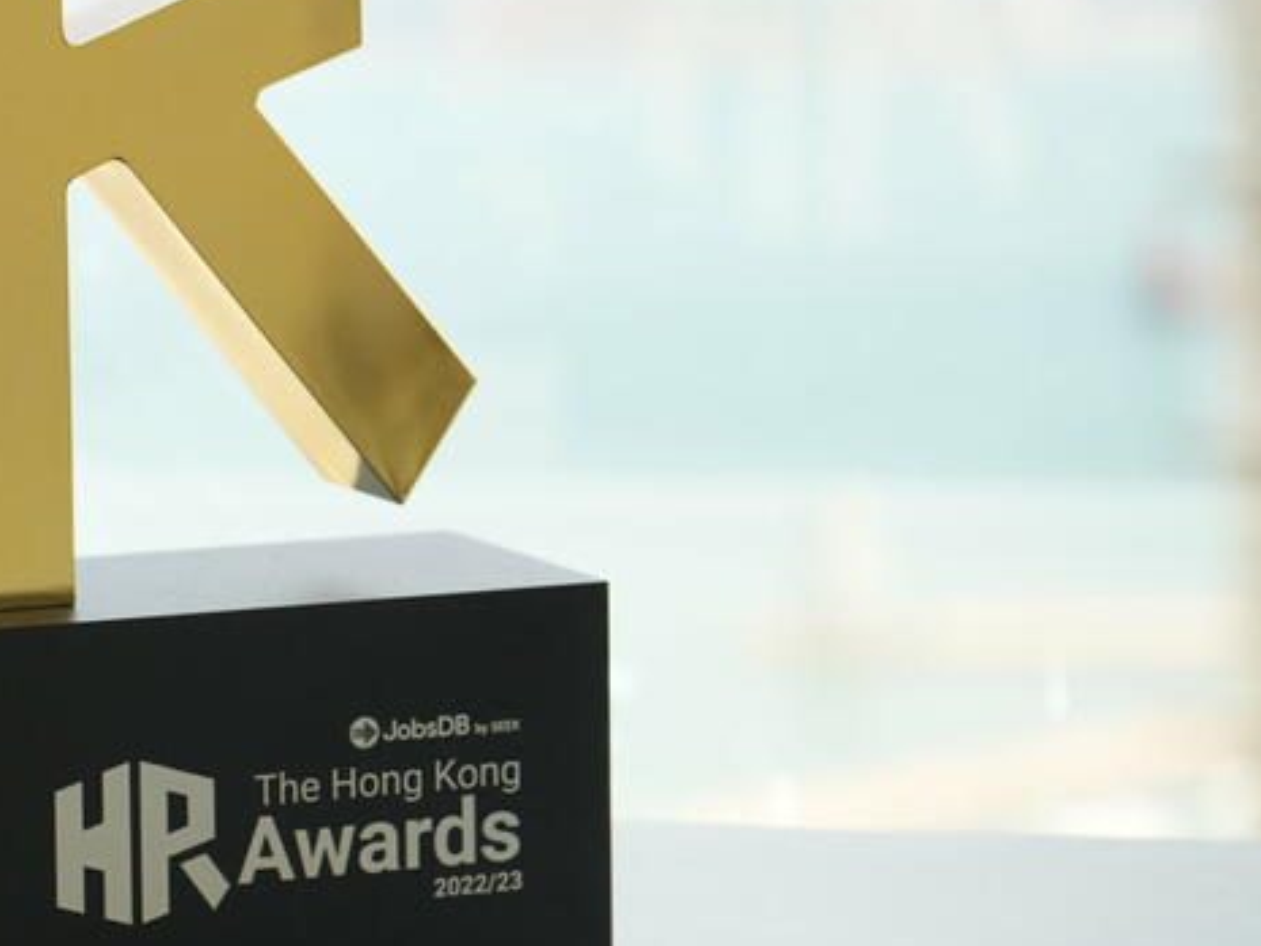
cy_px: 312
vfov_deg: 10.7
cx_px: -19
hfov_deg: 14.0
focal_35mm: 139
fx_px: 5065
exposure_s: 1/160
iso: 2000
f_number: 8
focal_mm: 70
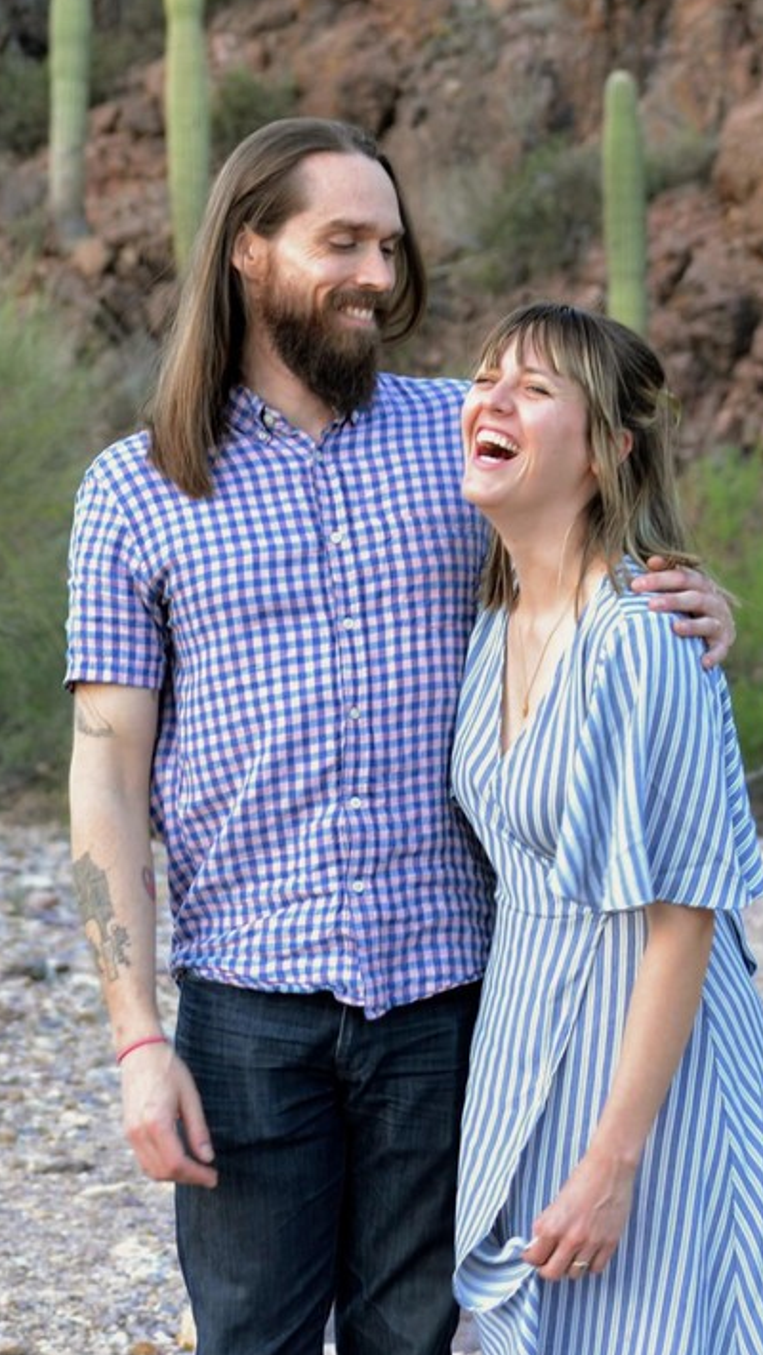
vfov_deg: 24.3
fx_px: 3148
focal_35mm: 88
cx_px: 422
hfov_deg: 13.8
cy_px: 677
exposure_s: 1/80
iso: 400
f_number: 4.5
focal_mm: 55
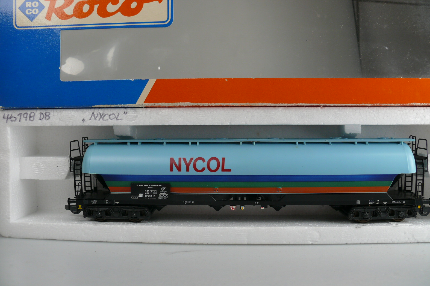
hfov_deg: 51.9
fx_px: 442
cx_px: 216
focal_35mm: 37
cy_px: 134
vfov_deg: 35.9
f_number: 3.6
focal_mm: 7.4
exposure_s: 1/125
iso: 100
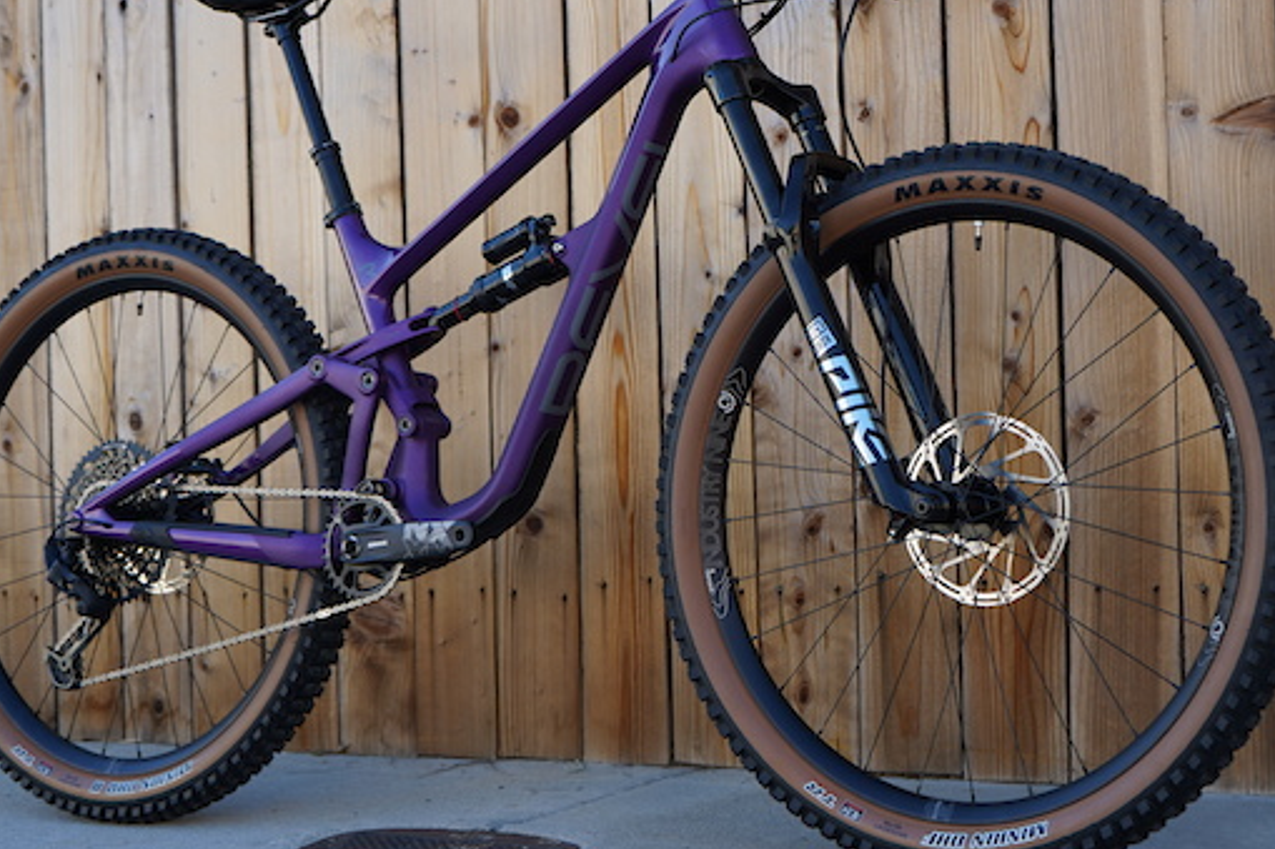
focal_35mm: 66
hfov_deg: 30.4
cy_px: 294
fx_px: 2337
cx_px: 799
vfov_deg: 20.5
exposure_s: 1/160
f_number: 4.5
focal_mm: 42
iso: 100
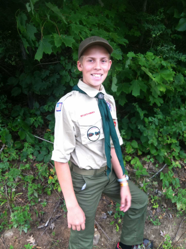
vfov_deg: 52.7
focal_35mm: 35
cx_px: 93
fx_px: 251
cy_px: 124
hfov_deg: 40.6
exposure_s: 1/60
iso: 100
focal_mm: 3.85
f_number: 2.8
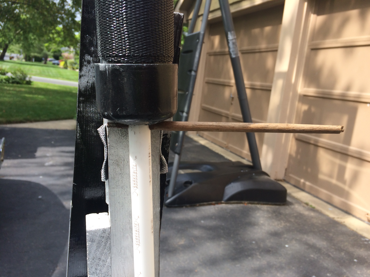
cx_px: 185
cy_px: 138
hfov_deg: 61.7
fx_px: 310
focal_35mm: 29
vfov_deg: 48.2
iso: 32
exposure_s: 1/820
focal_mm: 4.15
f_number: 2.2
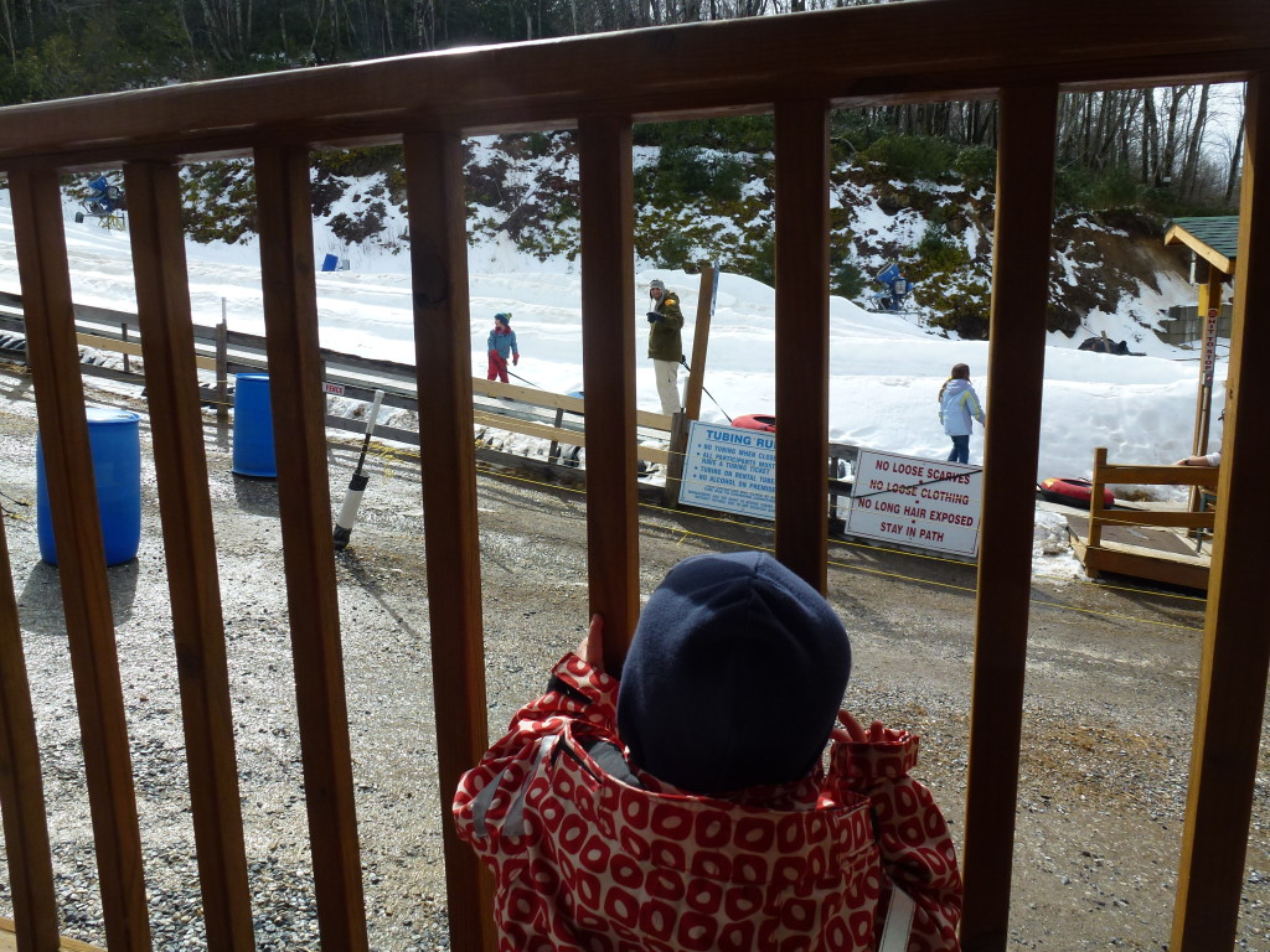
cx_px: 635
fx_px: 881
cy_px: 476
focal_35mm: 24
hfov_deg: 71.6
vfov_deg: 56.8
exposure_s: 1/640
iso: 100
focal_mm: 4.3
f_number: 4
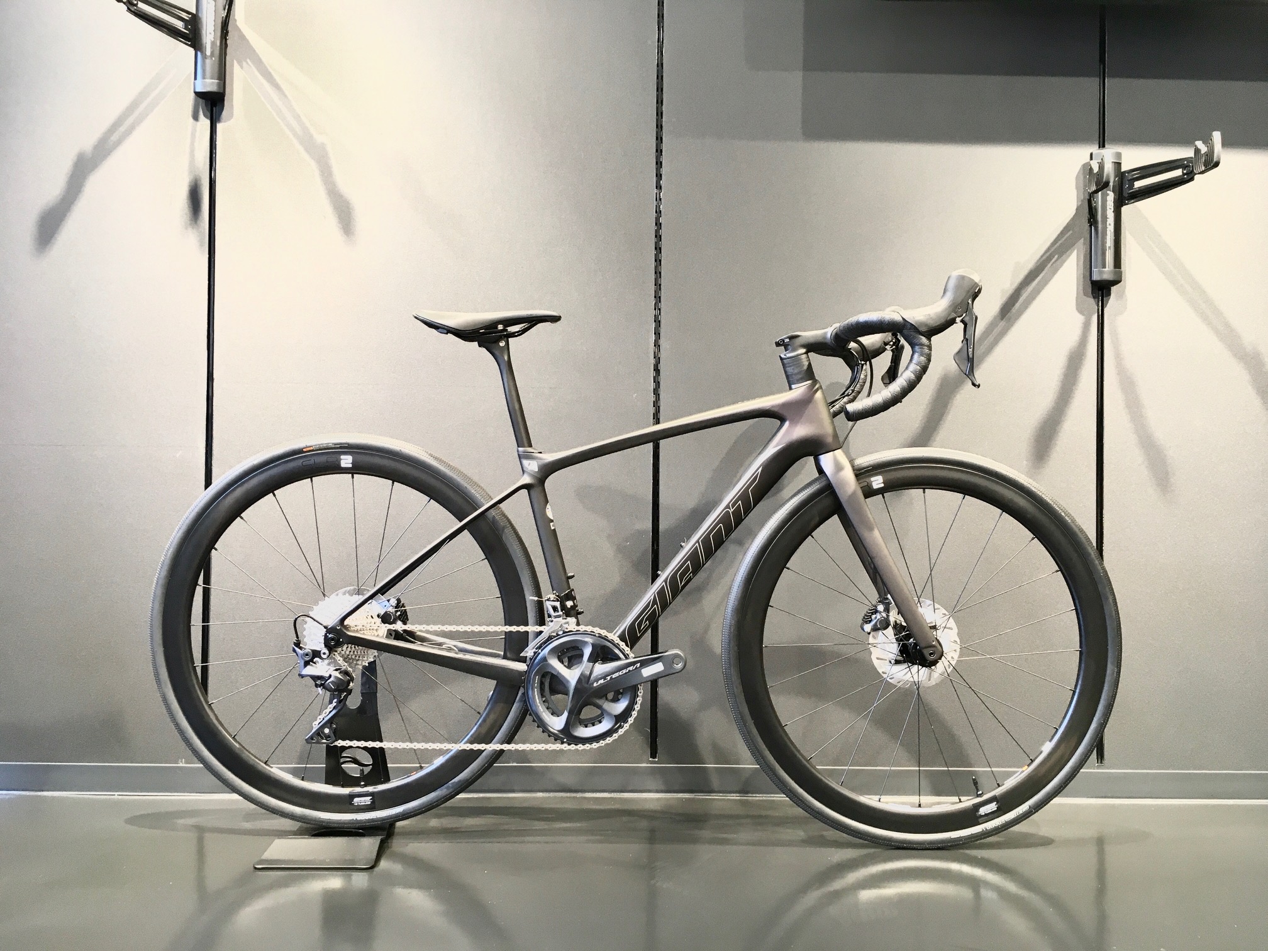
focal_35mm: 29
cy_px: 476
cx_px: 634
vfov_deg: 48.2
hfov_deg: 61.7
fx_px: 1062
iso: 64
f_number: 2.2
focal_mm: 4.15
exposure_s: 1/30
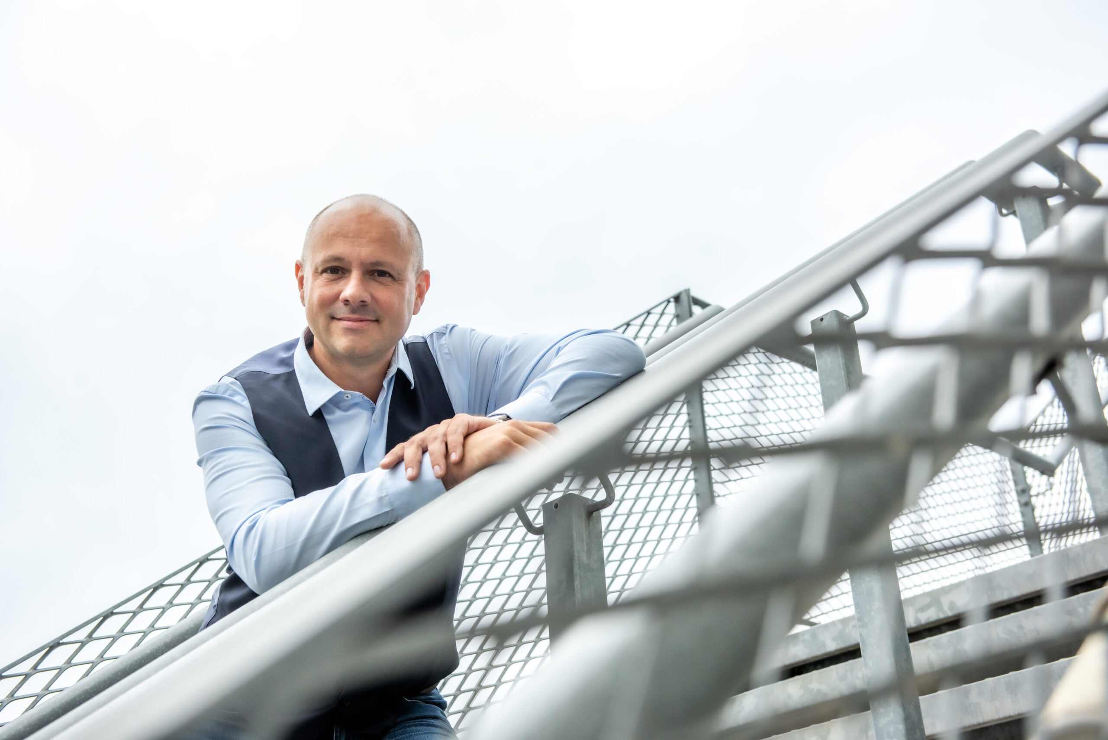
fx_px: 1478
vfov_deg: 28.1
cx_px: 554
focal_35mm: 48
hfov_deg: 41.1
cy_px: 370
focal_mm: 48
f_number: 5
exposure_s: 1/500
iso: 320
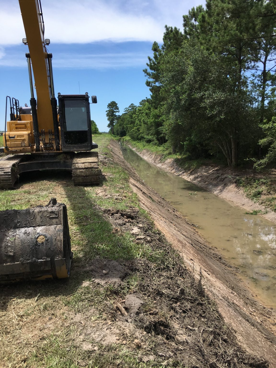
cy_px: 184
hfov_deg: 48.2
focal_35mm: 29
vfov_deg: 61.7
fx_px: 308
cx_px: 138
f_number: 2.2
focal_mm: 4.15
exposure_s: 1/1399
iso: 25
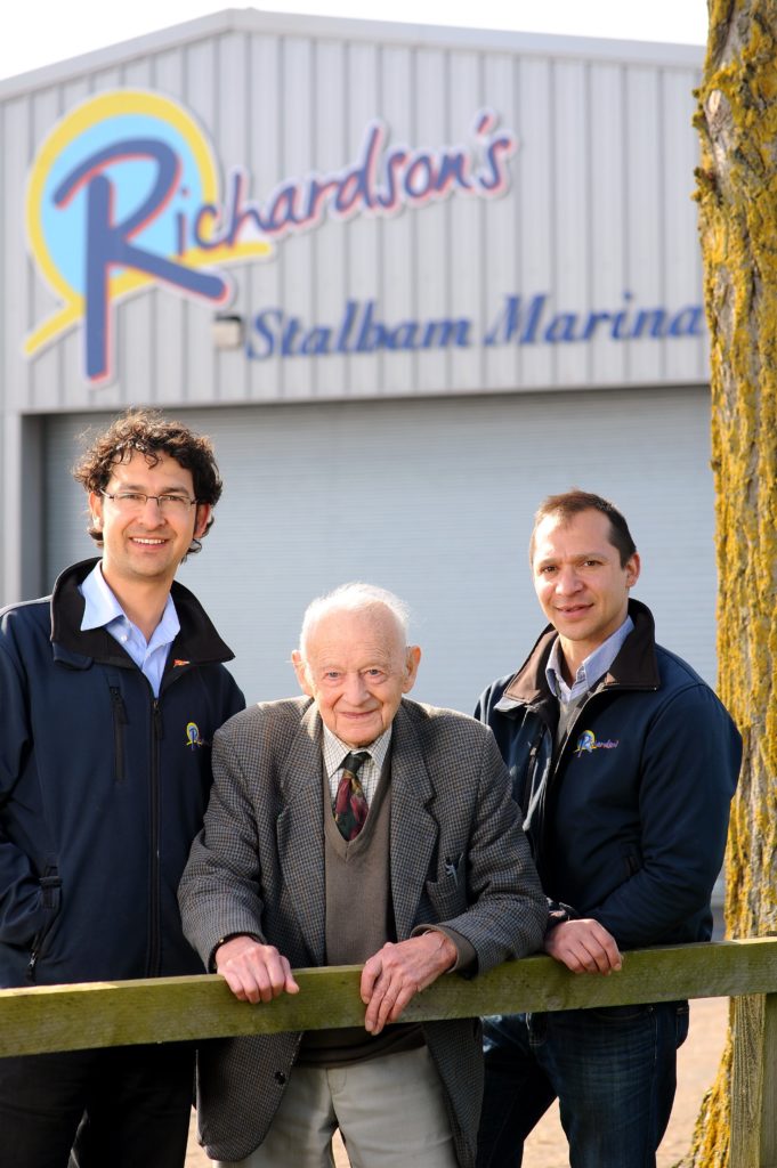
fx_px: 3405
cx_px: 388
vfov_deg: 19.5
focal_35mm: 105
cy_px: 584
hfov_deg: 13.0
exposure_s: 1/500
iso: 320
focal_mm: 105
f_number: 7.1
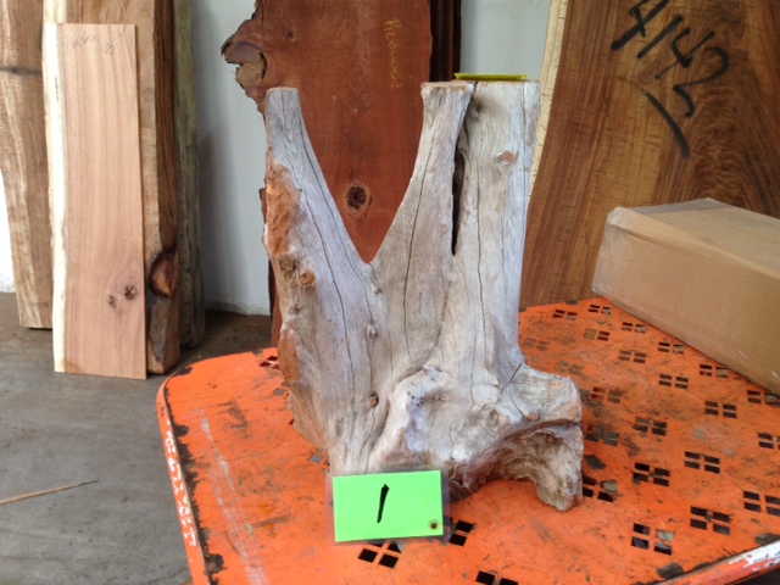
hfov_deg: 55.4
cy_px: 292
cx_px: 390
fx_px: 744
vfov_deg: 42.9
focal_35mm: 33
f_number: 2.4
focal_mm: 4.12
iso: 160
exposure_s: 1/20
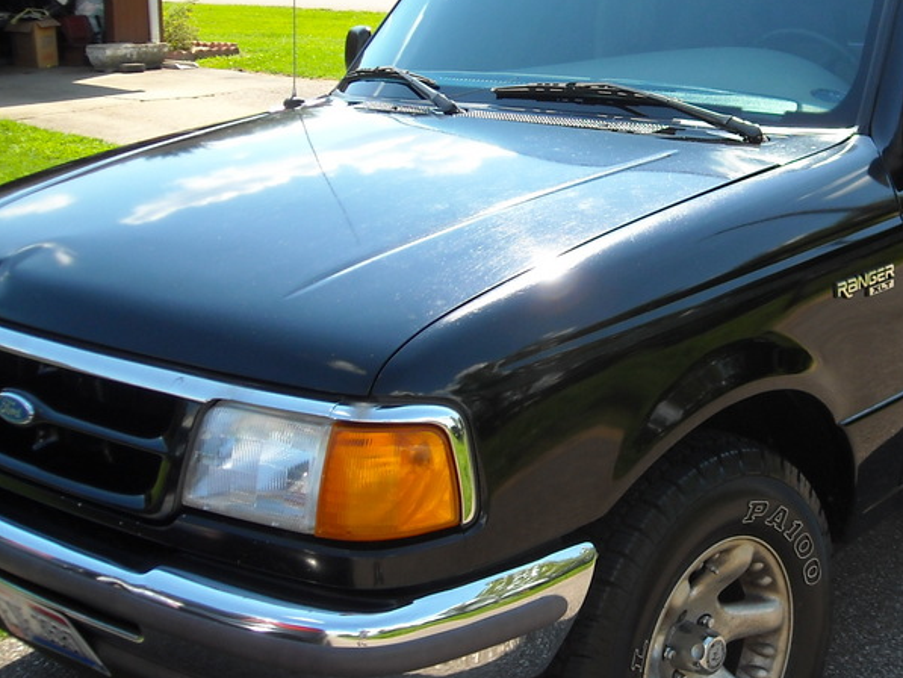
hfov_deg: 31.8
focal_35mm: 60
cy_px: 233
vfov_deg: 24.3
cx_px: 628
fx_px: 1565
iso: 64
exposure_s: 1/384
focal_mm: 5.7
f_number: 2.8
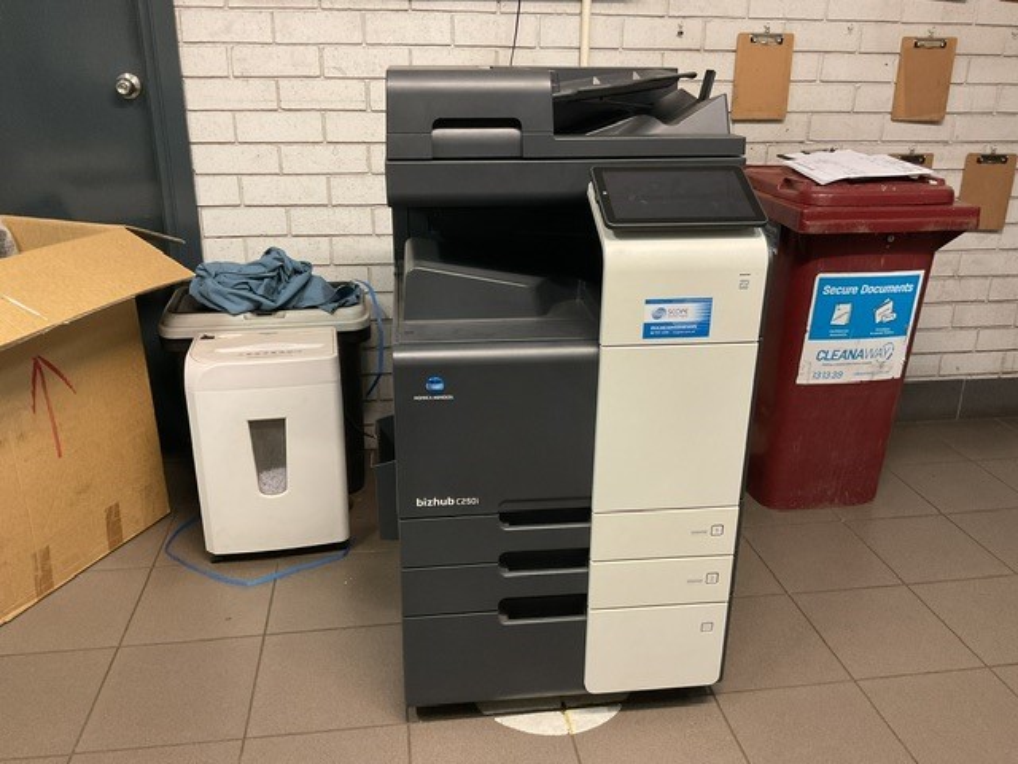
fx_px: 853
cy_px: 382
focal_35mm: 29
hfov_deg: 61.7
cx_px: 509
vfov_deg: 48.2
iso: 160
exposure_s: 1/50
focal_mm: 3
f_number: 1.8
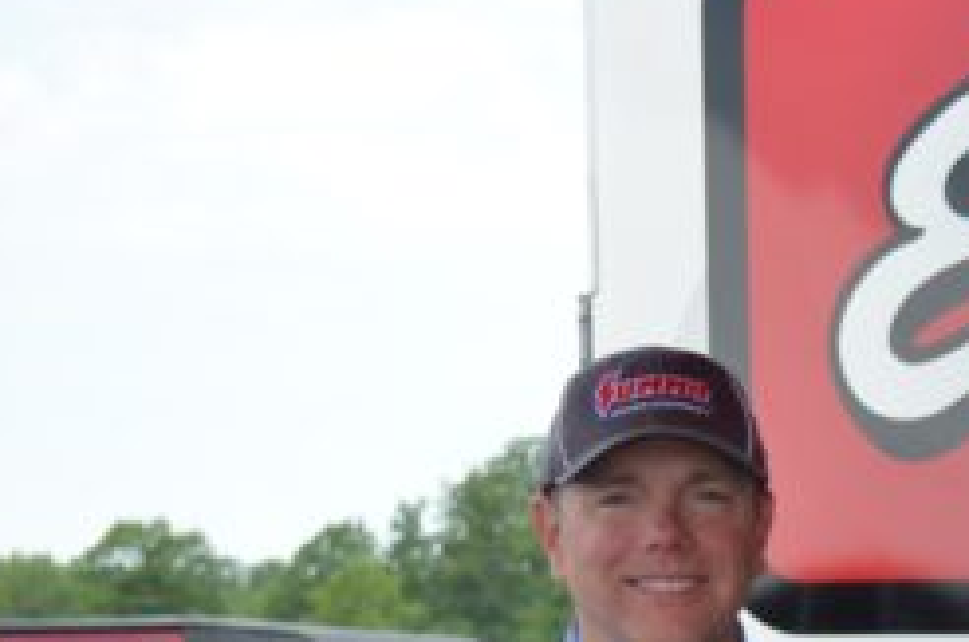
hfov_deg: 13.1
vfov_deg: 8.9
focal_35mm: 150
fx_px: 4030
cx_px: 1402
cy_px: 884
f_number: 4.8
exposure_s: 1/200
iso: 100
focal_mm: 32
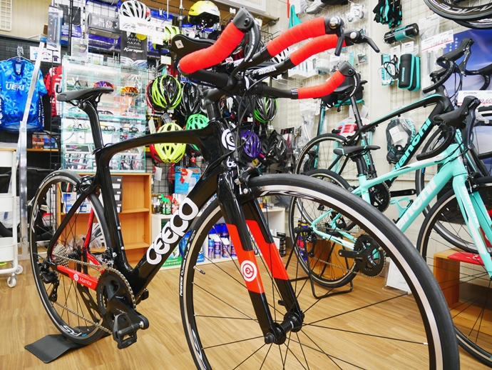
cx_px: 246
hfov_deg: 71.6
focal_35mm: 24
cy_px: 185
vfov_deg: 56.8
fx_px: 341
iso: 800
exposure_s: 1/60
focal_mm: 12
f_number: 3.5
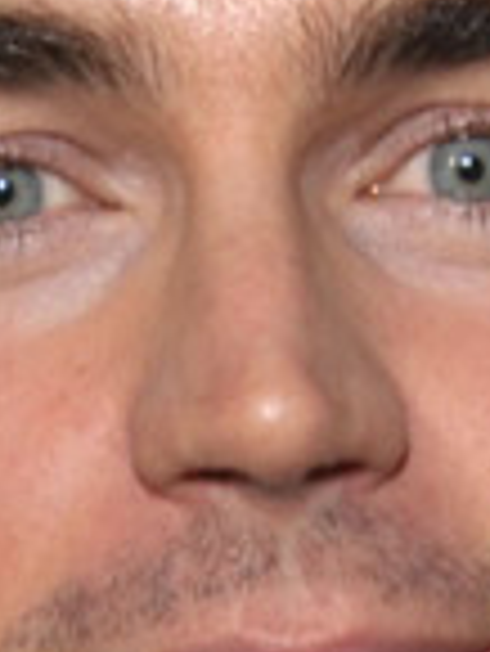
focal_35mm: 151
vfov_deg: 13.1
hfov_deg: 9.8
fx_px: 2846
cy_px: 306
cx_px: 303
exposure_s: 1/50
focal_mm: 38
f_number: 5.6
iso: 250
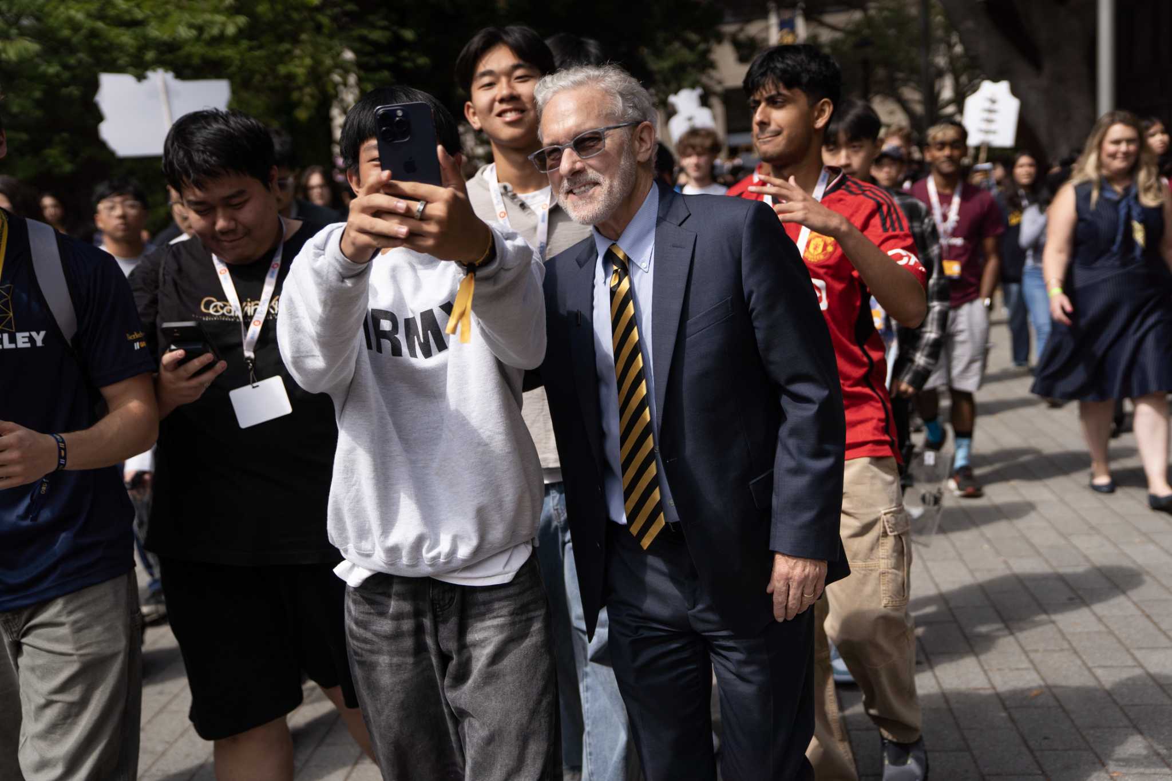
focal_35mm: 41
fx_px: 1335
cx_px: 586
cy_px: 390
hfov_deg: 47.4
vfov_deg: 32.6
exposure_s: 1/8000
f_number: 2.8
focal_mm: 41
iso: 160
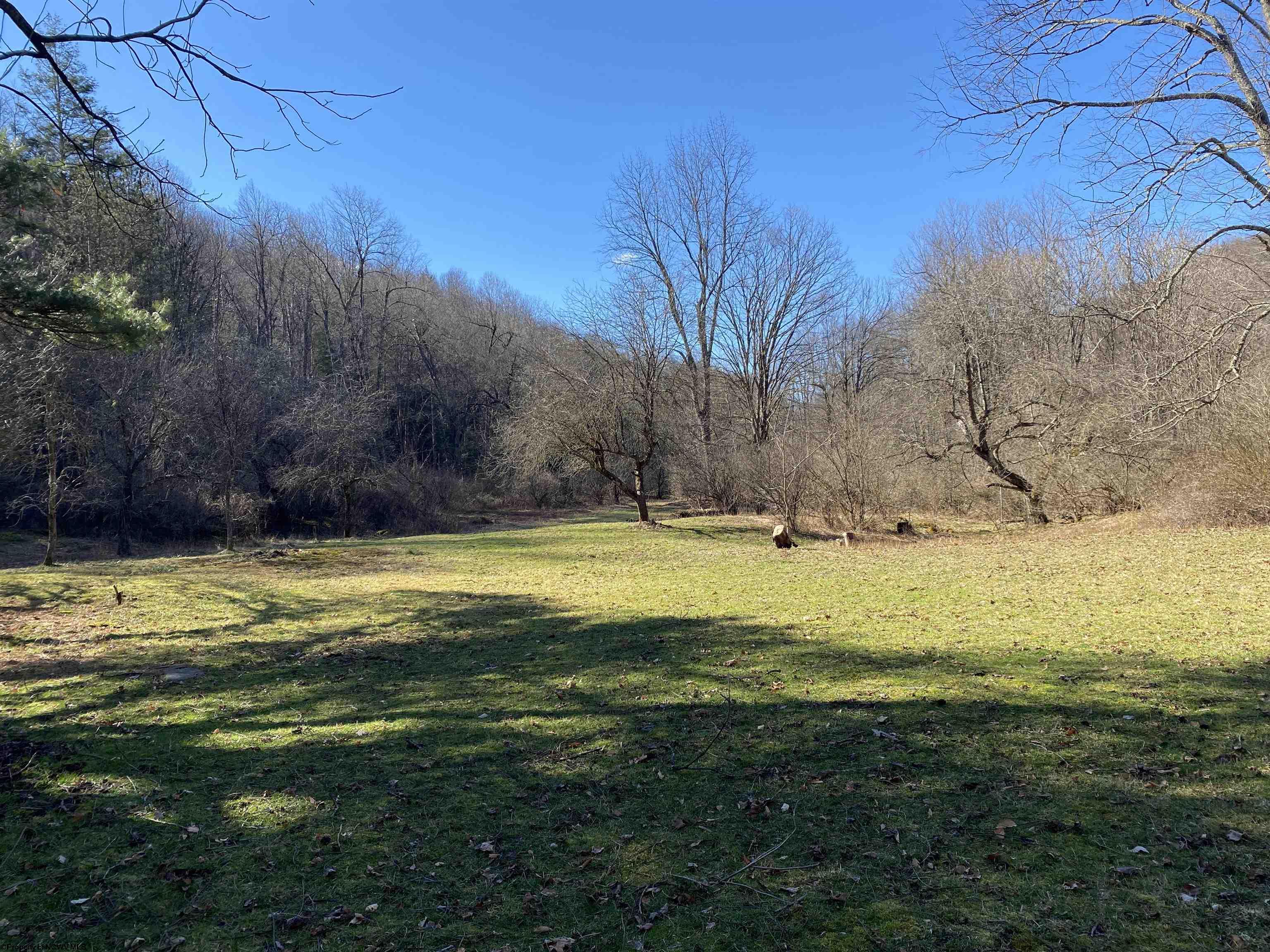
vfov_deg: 53.1
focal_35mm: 26
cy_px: 476
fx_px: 954
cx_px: 635
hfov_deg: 67.3
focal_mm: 4.25
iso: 32
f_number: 1.8
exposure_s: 1/1147
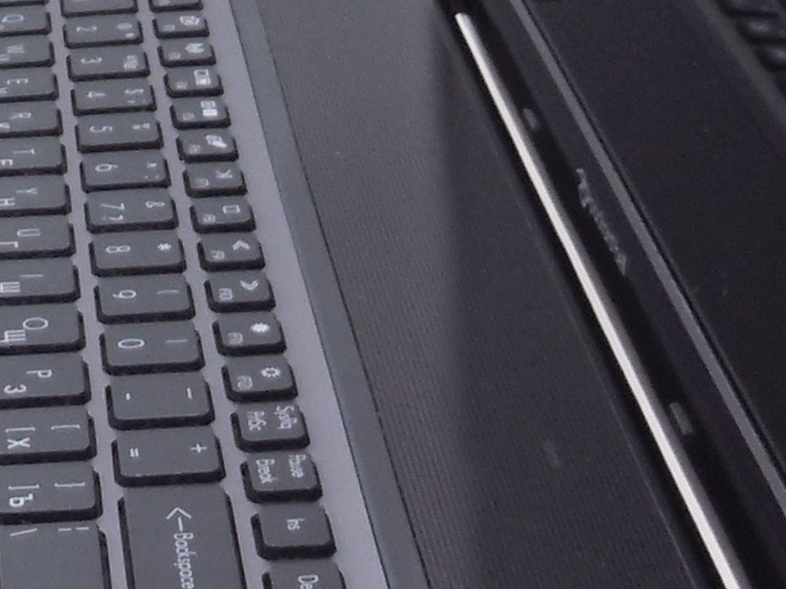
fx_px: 3156
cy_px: -22
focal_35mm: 139
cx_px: 88
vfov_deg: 10.6
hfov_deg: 14.1
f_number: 3.2
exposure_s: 1/40
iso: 125
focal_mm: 5.3
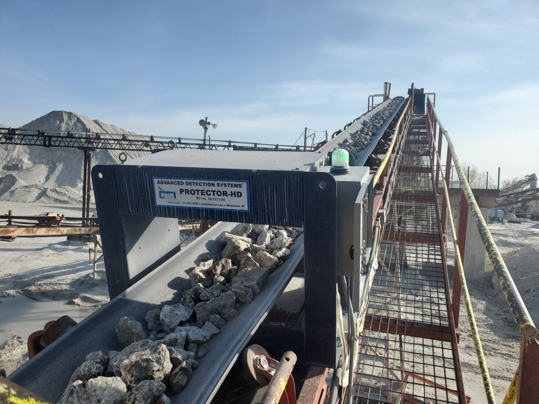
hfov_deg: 67.3
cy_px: 202
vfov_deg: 53.1
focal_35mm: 26
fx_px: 405
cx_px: 270
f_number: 2.4
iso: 50
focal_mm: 4.3
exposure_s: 1/1527
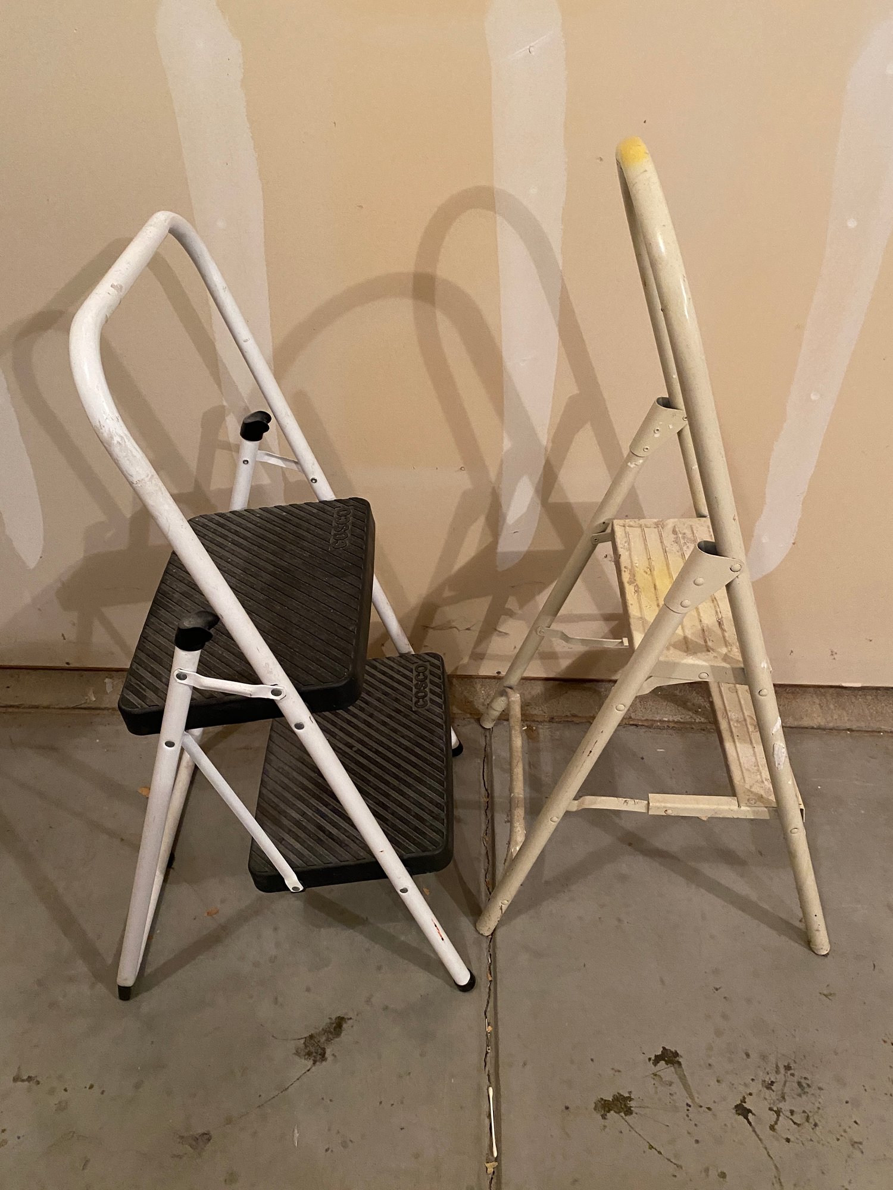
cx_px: 446
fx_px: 894
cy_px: 595
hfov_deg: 53.1
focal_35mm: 26
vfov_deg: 67.3
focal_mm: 4.25
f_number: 1.8
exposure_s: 1/30
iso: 500
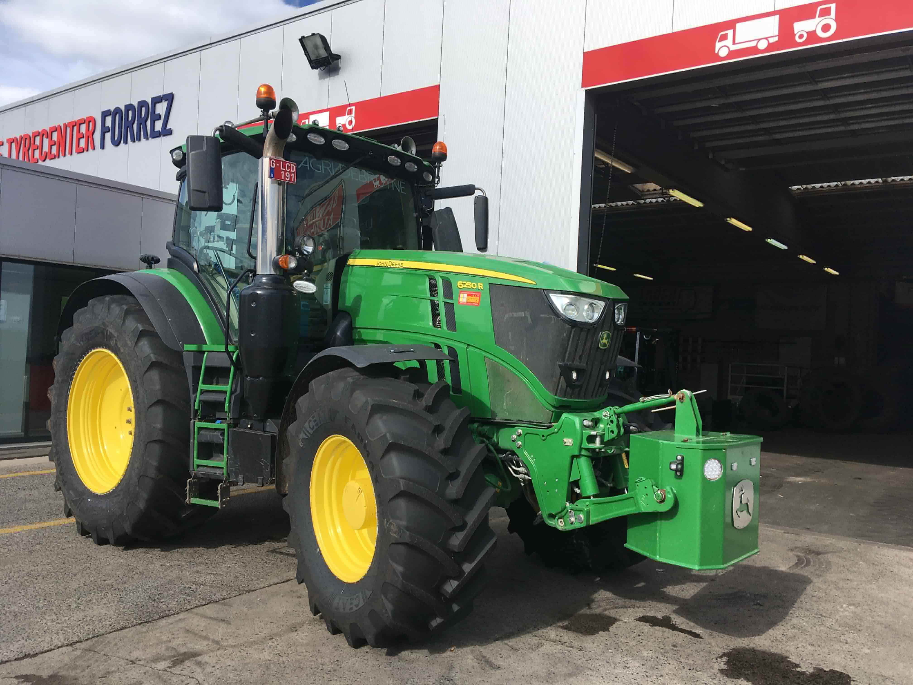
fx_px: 765
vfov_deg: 48.2
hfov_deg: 61.7
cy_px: 342
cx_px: 456
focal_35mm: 29
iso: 25
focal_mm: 4.15
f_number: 2.2
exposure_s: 1/1350
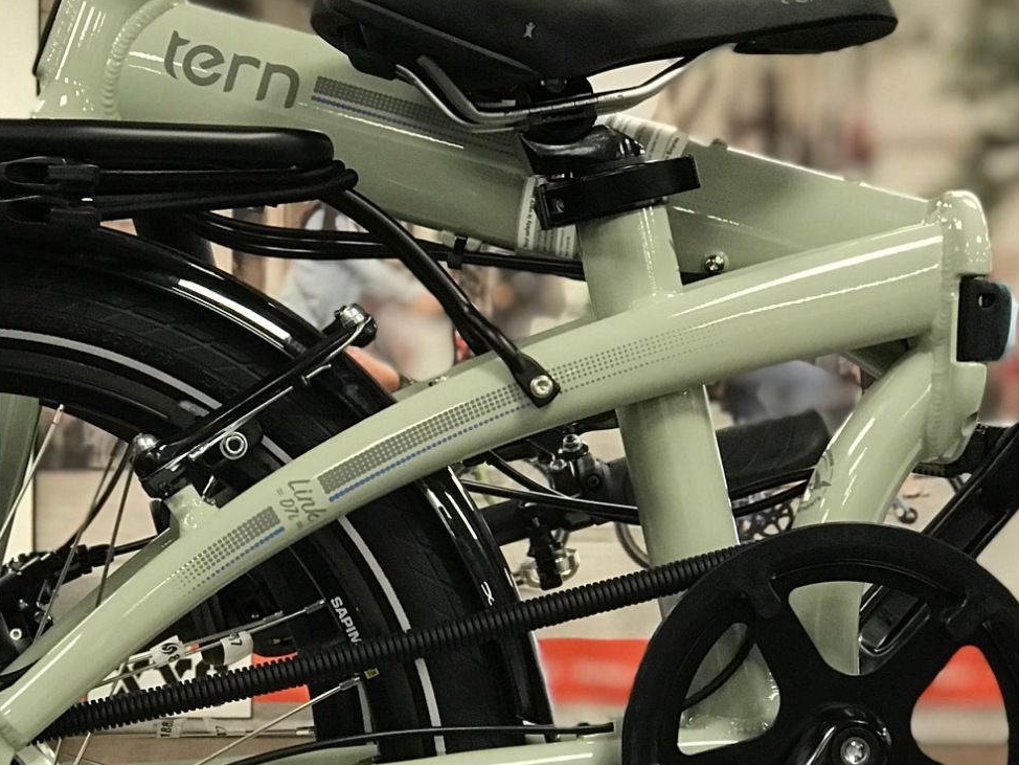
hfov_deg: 16.7
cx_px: 204
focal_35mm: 117
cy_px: 568
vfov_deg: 12.6
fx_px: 3445
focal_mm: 6.6
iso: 160
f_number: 2.8
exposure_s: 1/50
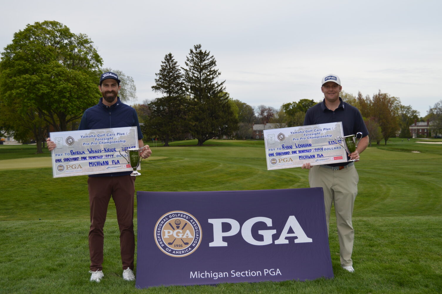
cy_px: 147
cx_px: 226
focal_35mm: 43
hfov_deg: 45.4
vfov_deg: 31.2
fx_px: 528
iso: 100
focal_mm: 28
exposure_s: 1/125
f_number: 4
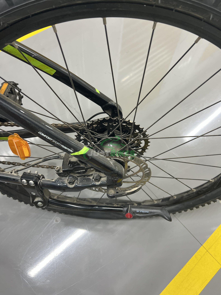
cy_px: 148
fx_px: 221
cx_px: 110
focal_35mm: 26
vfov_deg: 67.3
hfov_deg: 53.1
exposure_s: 1/100
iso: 125
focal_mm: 5.7
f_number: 1.5
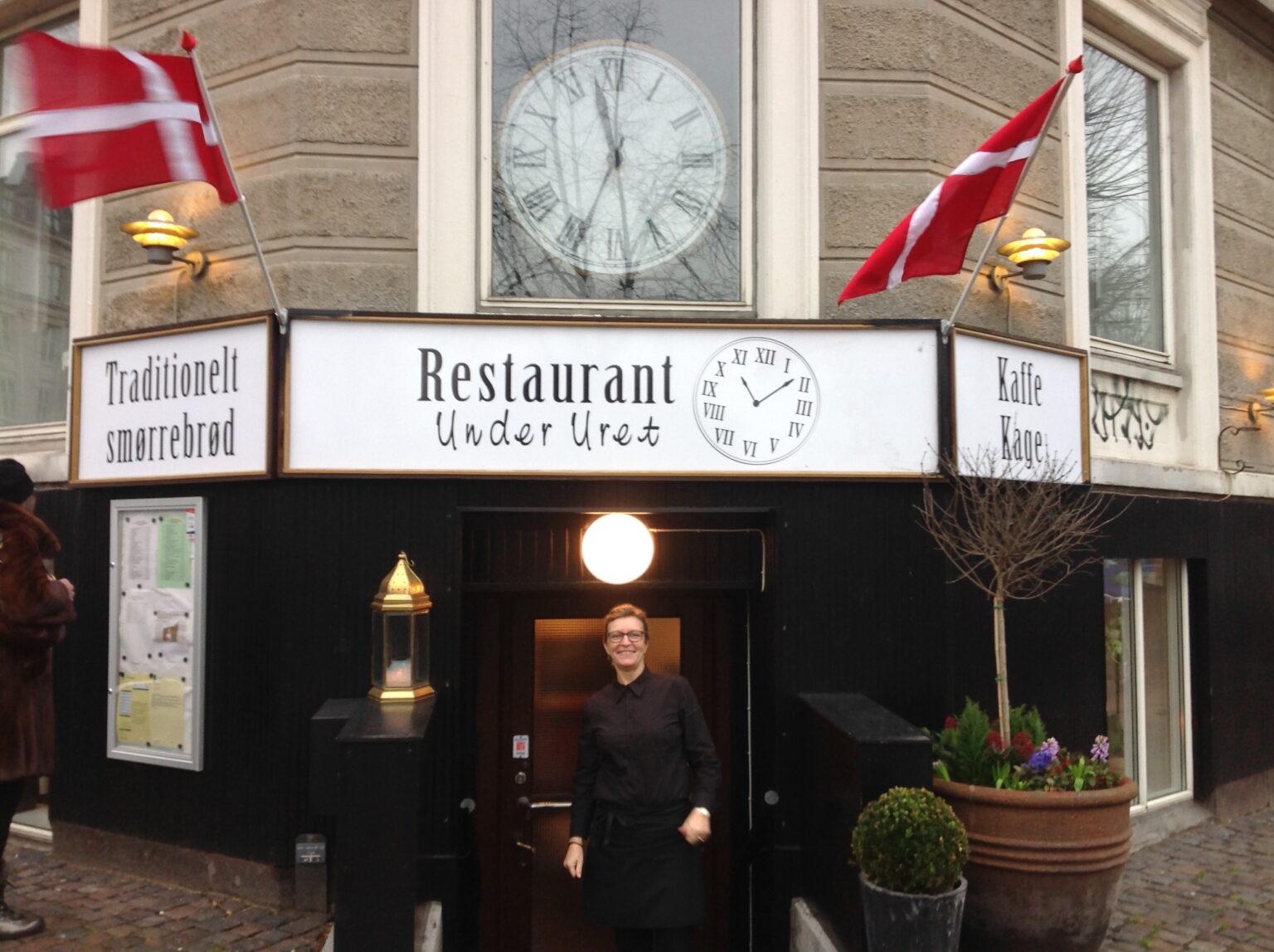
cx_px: 637
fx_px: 1286
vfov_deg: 40.6
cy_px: 476
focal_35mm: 35
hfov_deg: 52.7
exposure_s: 1/17
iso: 50
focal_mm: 4.28
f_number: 2.4
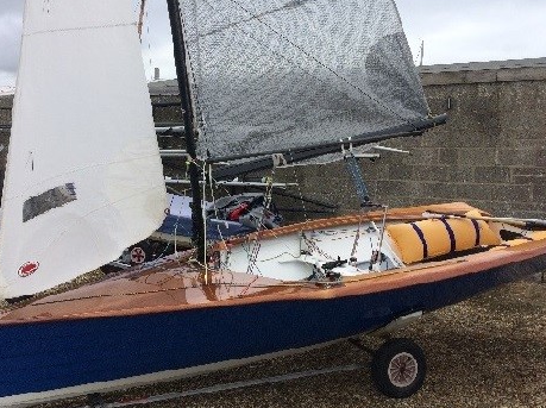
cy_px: 202
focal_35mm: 37
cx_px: 267
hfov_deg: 50.2
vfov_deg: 38.6
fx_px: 583
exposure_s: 1/1001
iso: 32
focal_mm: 4.15
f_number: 2.2
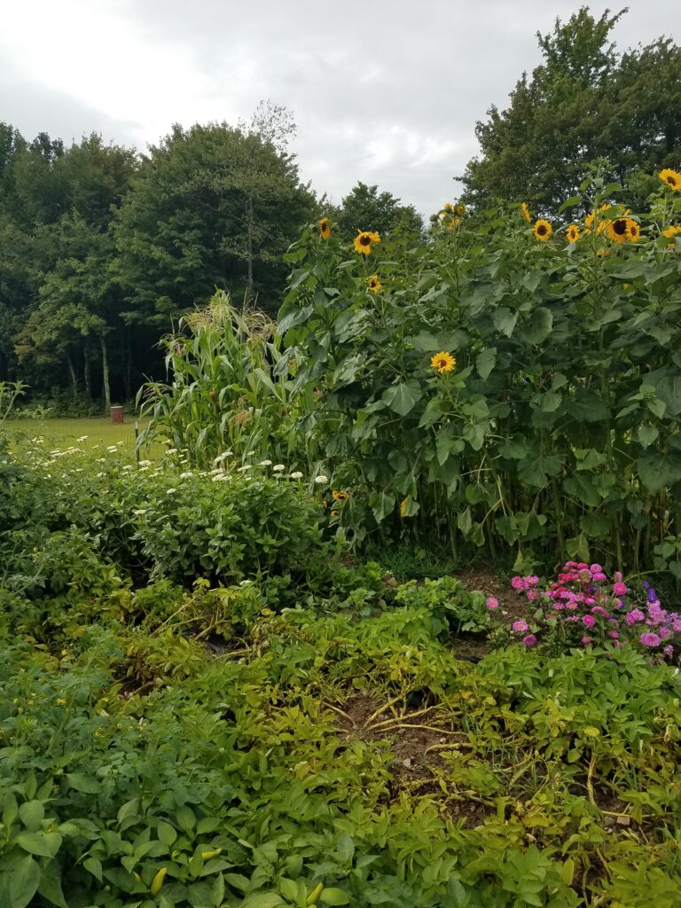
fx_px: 682
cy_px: 454
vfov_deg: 67.3
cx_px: 340
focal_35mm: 26
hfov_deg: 53.1
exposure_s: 1/1060
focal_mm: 4.2
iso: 40
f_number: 1.7
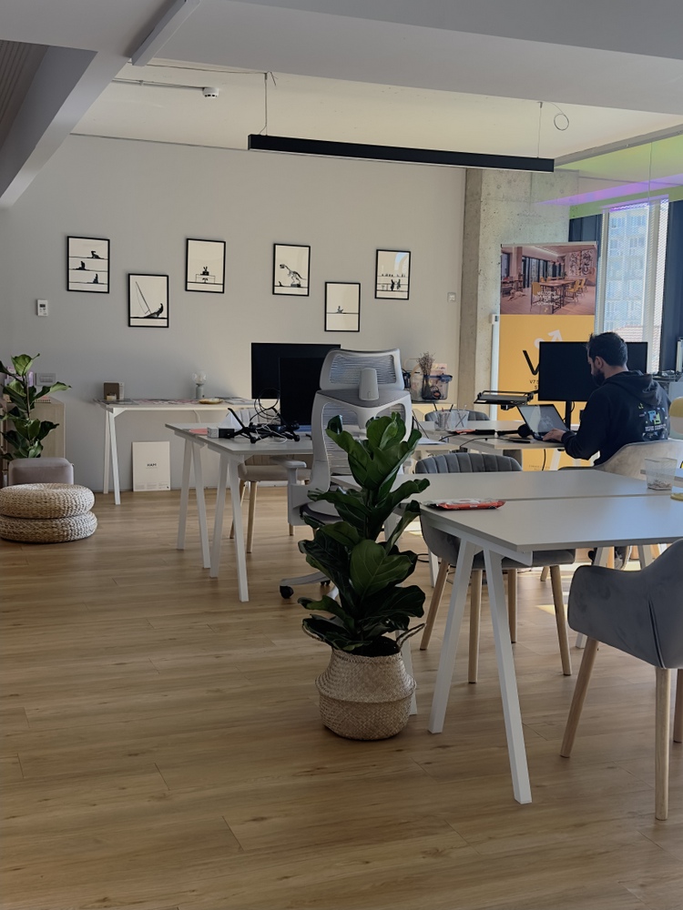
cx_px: 342
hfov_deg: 34.3
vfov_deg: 44.8
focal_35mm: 42
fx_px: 1105
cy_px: 455
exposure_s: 1/121
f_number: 1.78
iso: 125
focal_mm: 6.86
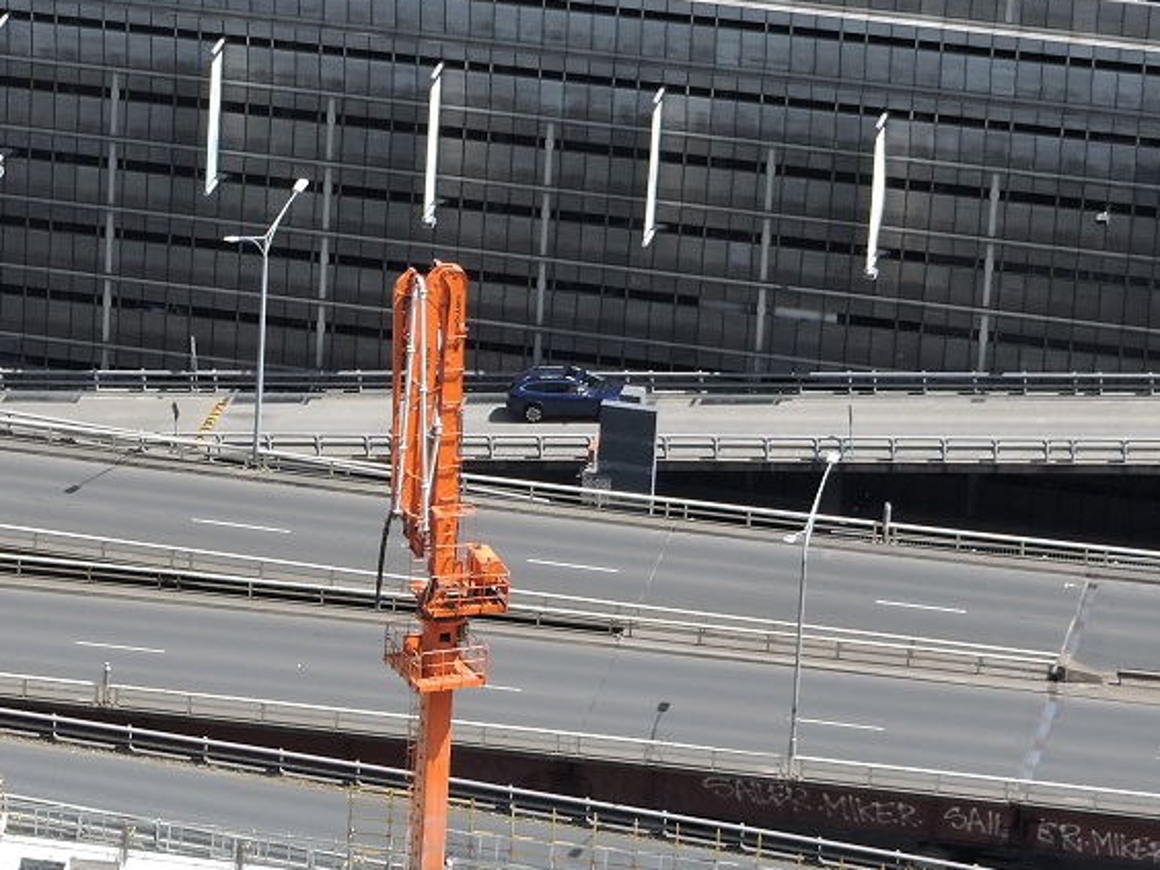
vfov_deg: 5.7
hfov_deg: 7.5
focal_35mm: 261
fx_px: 8746
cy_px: 629
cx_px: -49
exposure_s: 1/400
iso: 100
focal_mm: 20.6
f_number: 5
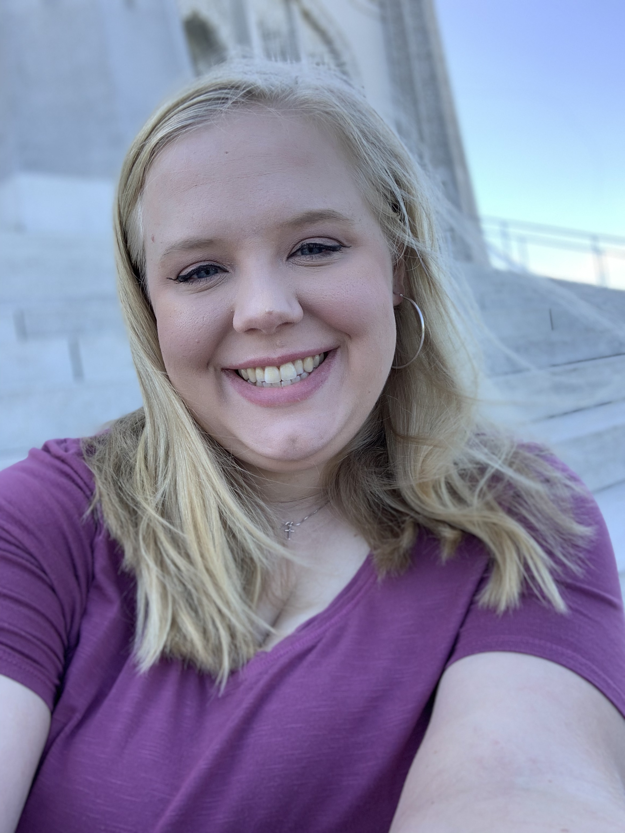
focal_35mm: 32
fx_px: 770
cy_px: 416
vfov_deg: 56.8
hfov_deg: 44.2
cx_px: 312
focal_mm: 2.87
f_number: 2.2
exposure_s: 1/121
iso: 16
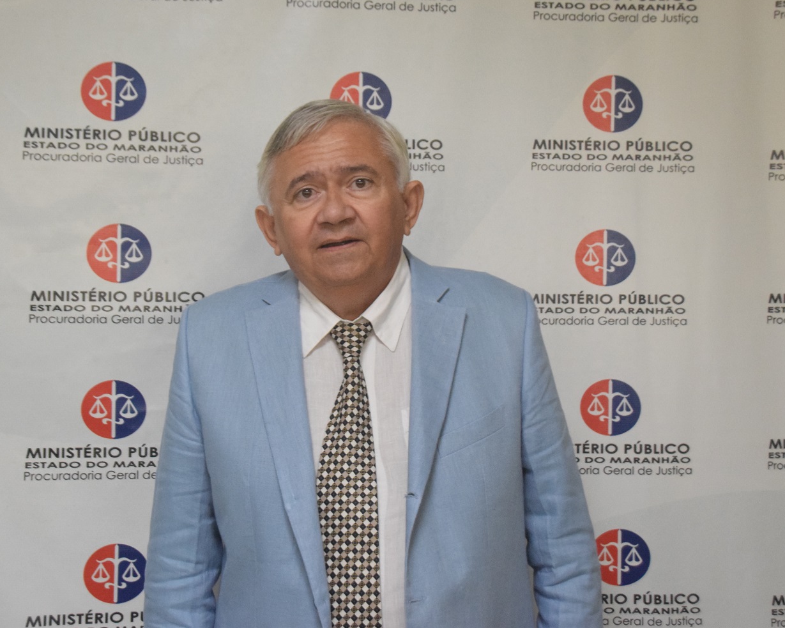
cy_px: 309
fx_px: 1278
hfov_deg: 34.2
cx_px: 382
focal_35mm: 55
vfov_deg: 27.6
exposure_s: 1/160
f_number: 6.3
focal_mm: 32
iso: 3200
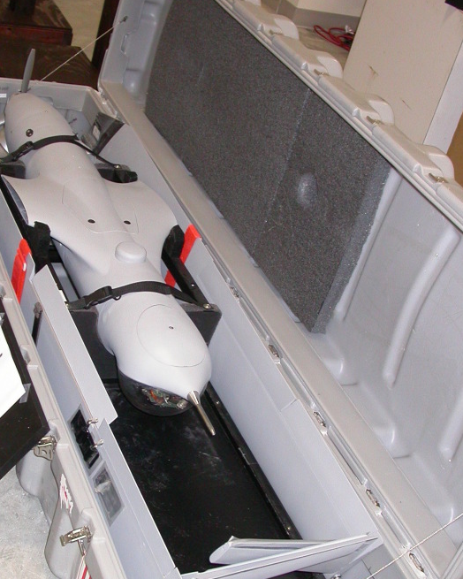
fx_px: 993
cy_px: 346
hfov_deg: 26.2
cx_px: 190
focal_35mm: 58
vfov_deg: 32.4
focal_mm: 7.85
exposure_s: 1/60
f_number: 2.6
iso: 200
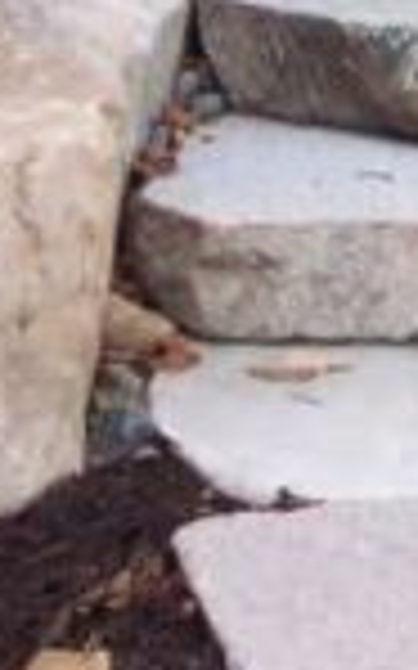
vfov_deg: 10.7
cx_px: 580
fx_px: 3539
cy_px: -29
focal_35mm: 194
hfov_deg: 6.7
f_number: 2.8
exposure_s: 1/350
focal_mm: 8
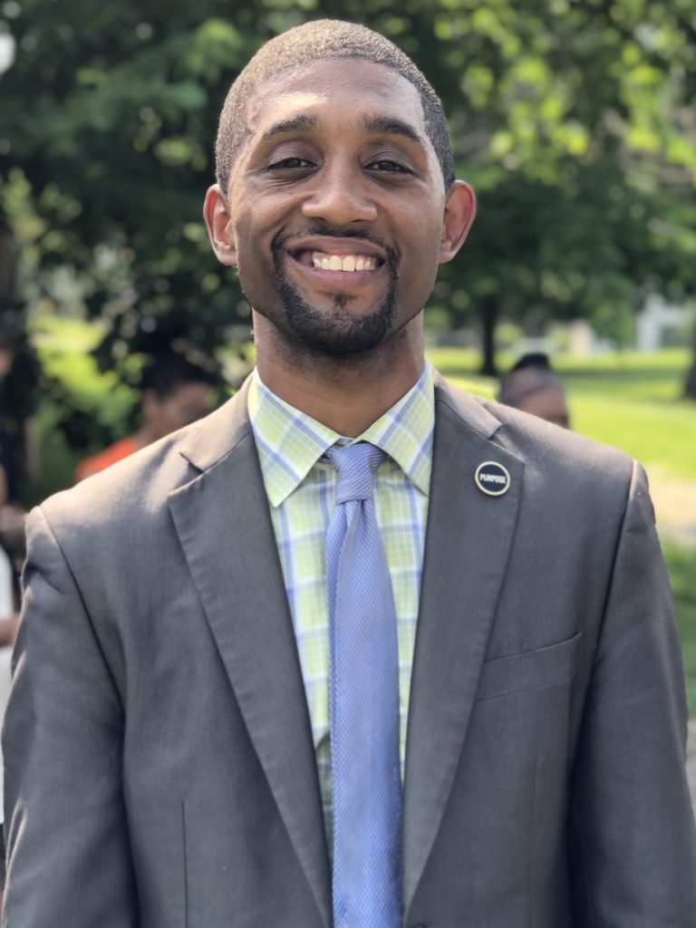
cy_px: 464
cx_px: 348
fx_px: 1394
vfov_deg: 36.8
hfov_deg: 28.0
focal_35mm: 52
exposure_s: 1/152
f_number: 2.4
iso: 16
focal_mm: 6
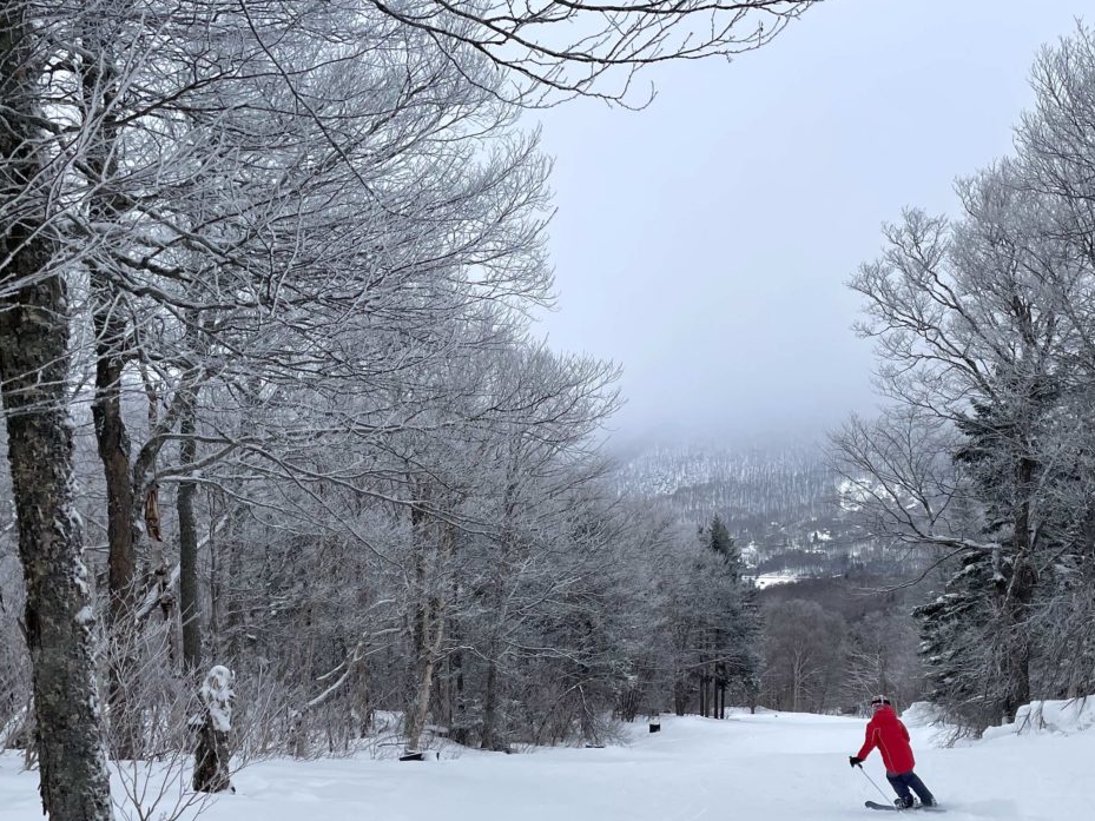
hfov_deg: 43.8
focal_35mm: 43
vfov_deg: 33.1
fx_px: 1360
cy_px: 597
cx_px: 615
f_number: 1.6
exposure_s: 1/1147
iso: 32
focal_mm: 4.2
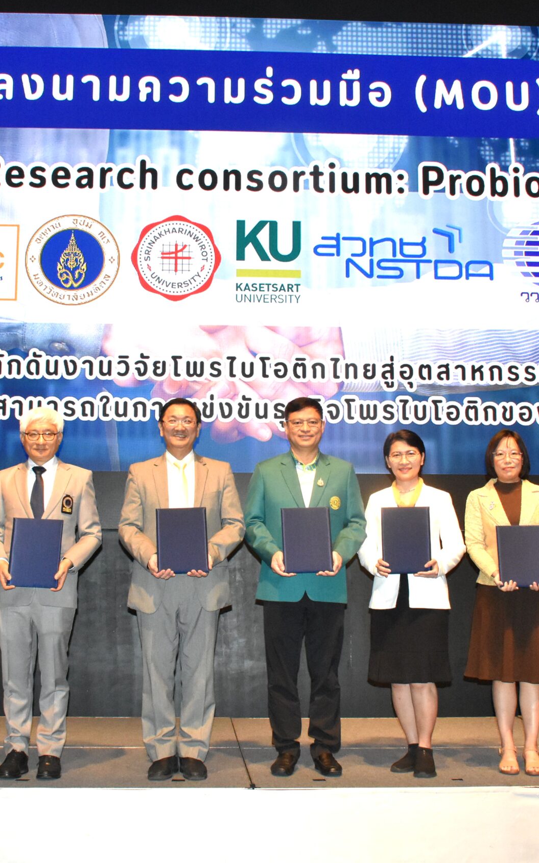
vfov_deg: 39.6
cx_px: 253
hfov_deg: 25.3
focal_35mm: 51
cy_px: 433
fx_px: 1199
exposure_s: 1/160
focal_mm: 22
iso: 4000
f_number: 7.1
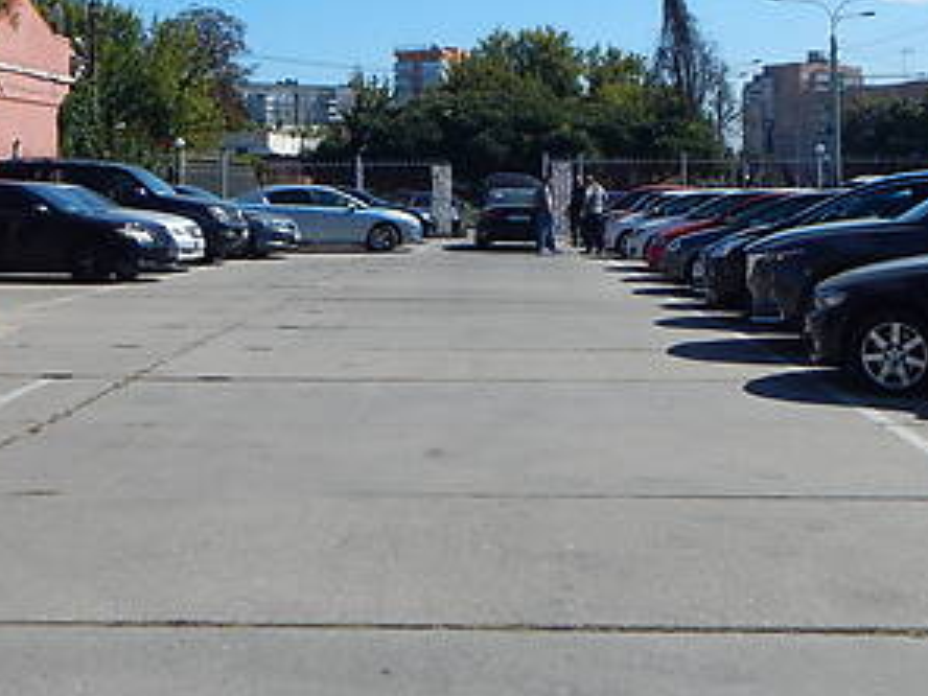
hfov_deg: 35.5
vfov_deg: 26.4
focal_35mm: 54
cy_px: 122
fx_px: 1448
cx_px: 524
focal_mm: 4.5
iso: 125
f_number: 6.1
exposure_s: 1/640
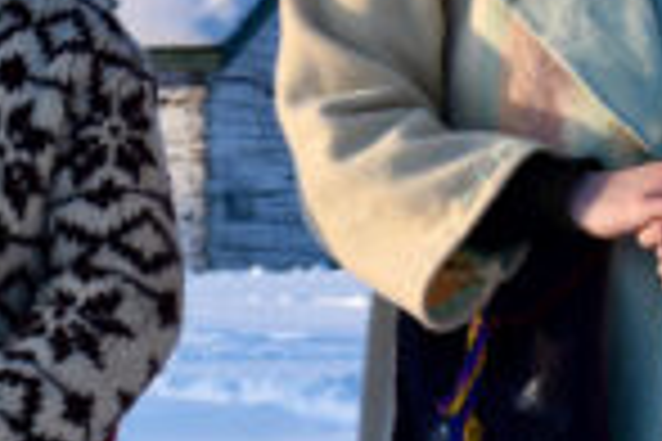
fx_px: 5479
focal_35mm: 298
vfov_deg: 4.6
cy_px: 72
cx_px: -293
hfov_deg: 6.8
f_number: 8
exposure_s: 1/320
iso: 200
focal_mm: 38
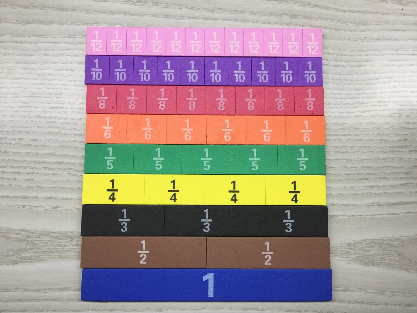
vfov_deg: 48.2
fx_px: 349
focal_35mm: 29
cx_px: 208
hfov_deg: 61.7
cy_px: 156
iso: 40
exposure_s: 1/33
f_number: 2.2
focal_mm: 4.15
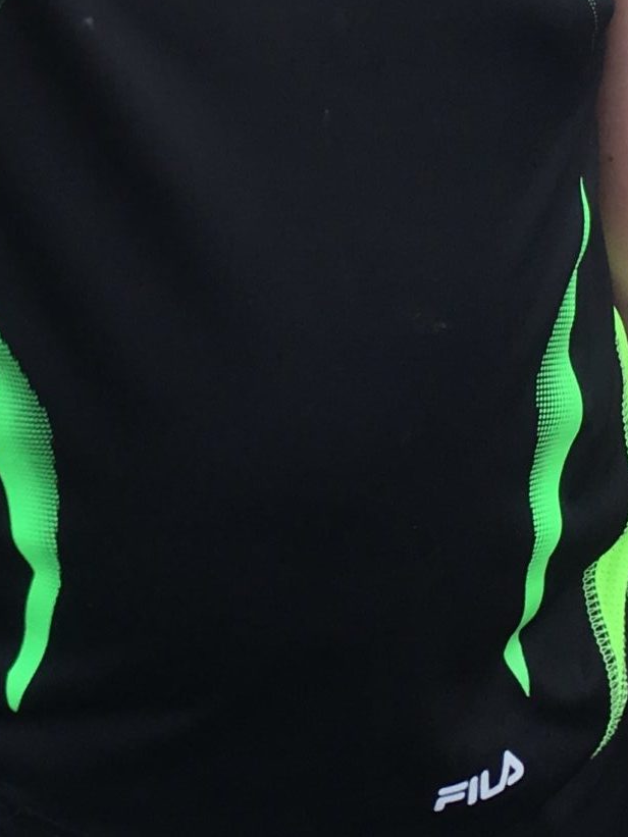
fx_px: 2563
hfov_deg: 13.9
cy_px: 36
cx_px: 77
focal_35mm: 106
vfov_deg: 18.2
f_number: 2.2
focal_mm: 4.15
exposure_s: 1/712
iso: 25
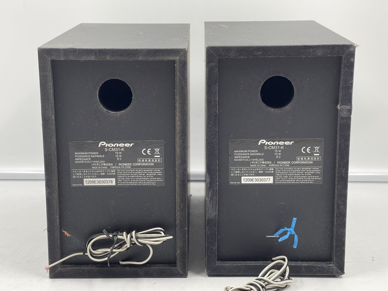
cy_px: 146
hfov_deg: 30.3
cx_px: 194
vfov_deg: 22.9
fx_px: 717
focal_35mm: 64
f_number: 2.2
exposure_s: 1/99
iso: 64
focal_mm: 7.5
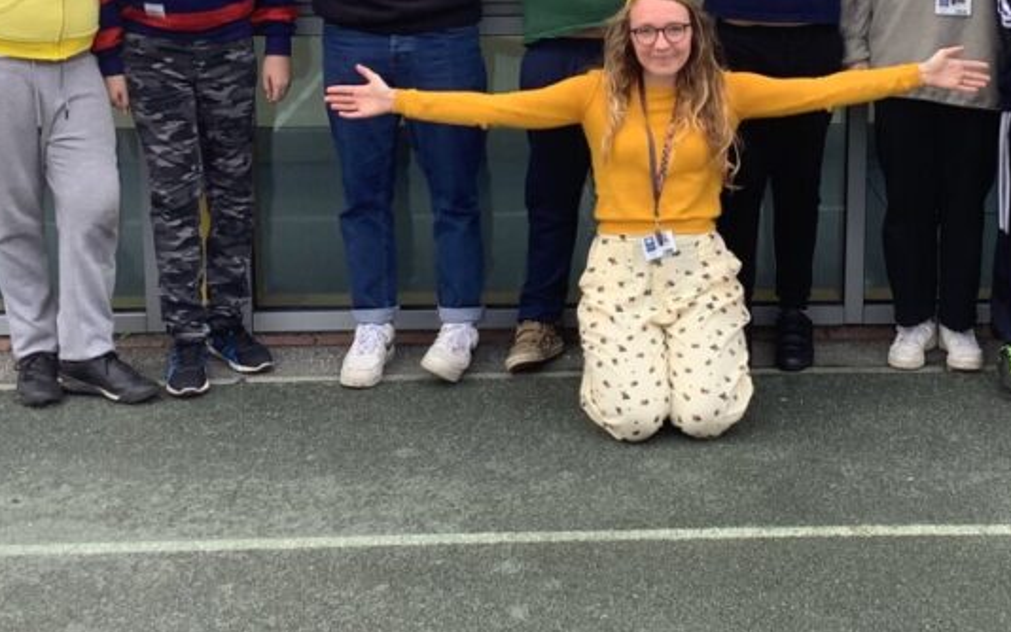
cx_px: 676
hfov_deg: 32.2
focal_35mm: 63
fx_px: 1736
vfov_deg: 20.4
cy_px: 117
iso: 50
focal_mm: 3.3
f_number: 2.4
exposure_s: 1/100
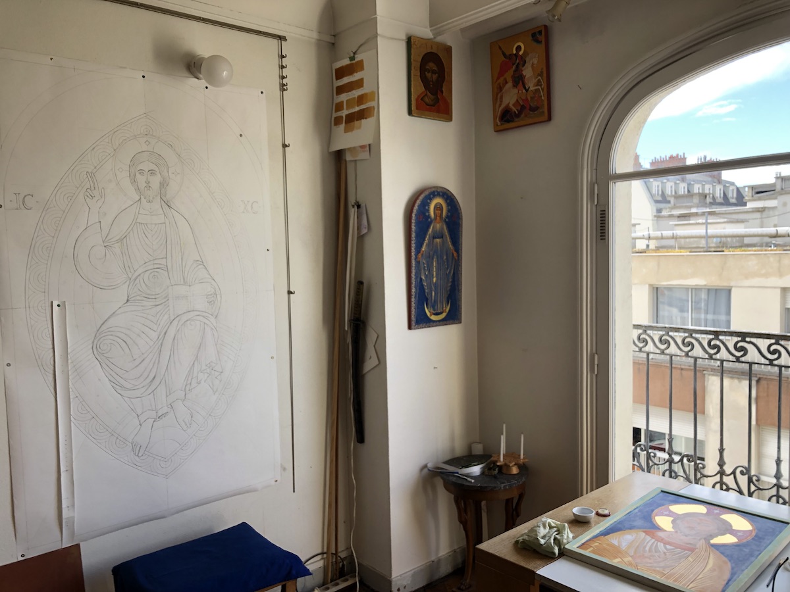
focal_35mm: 28
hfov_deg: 63.4
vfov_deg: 49.7
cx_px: 395
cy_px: 296
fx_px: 639
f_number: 1.8
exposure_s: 1/177
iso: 20
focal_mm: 4
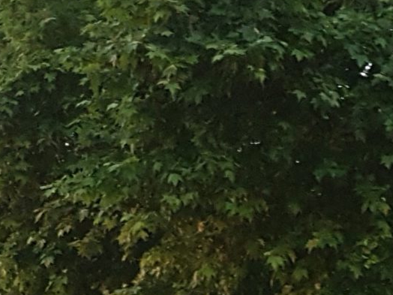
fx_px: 1442
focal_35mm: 127
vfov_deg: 10.7
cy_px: 581
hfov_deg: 15.5
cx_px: 260
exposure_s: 1/20
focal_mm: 4.2
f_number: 1.7
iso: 250
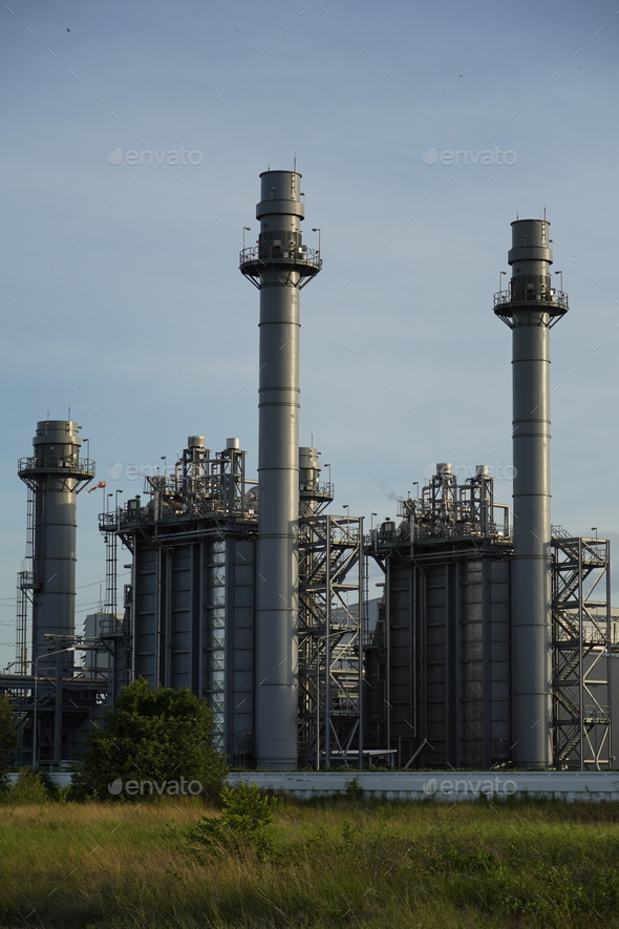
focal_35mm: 94
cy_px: 464
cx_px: 310
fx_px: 2437
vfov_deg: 21.6
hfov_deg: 14.5
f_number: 5.6
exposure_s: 1/1250
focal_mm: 63
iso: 250
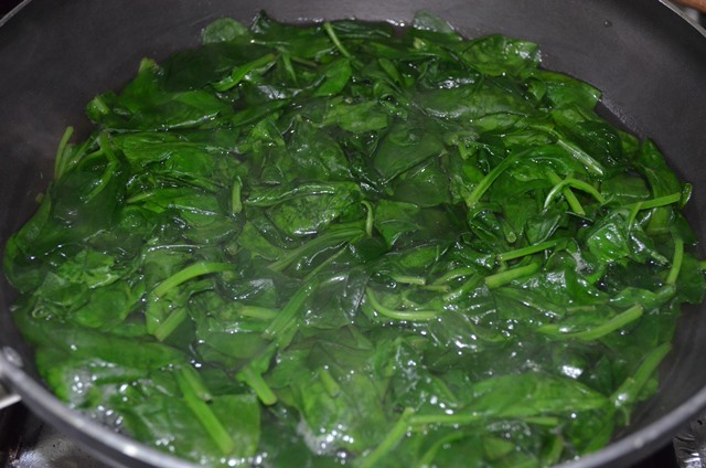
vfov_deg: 25.0
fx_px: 1057
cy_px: 234
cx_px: 353
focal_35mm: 54
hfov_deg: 36.9
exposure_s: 1/60
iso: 2200
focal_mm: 36
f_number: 5
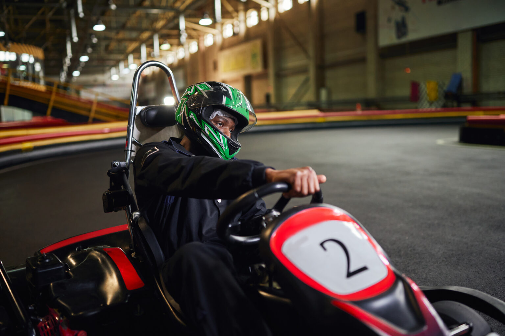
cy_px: 168
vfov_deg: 37.9
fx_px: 491
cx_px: 252
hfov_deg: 54.4
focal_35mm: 35
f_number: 1.4
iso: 1000
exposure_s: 1/125
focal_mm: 35
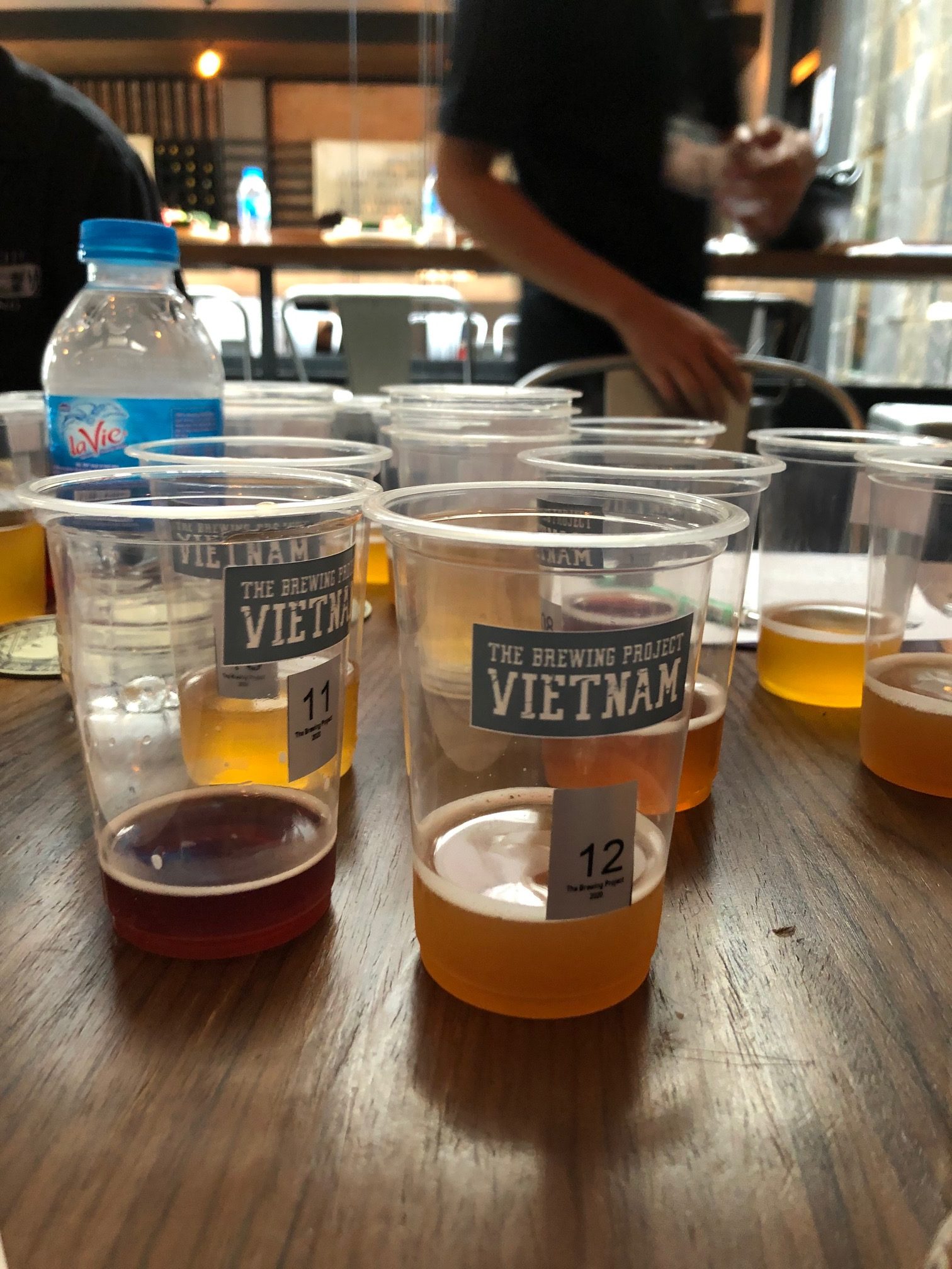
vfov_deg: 63.4
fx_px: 1027
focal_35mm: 28
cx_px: 476
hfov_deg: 49.7
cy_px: 634
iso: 100
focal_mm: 3.99
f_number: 1.8
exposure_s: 1/11
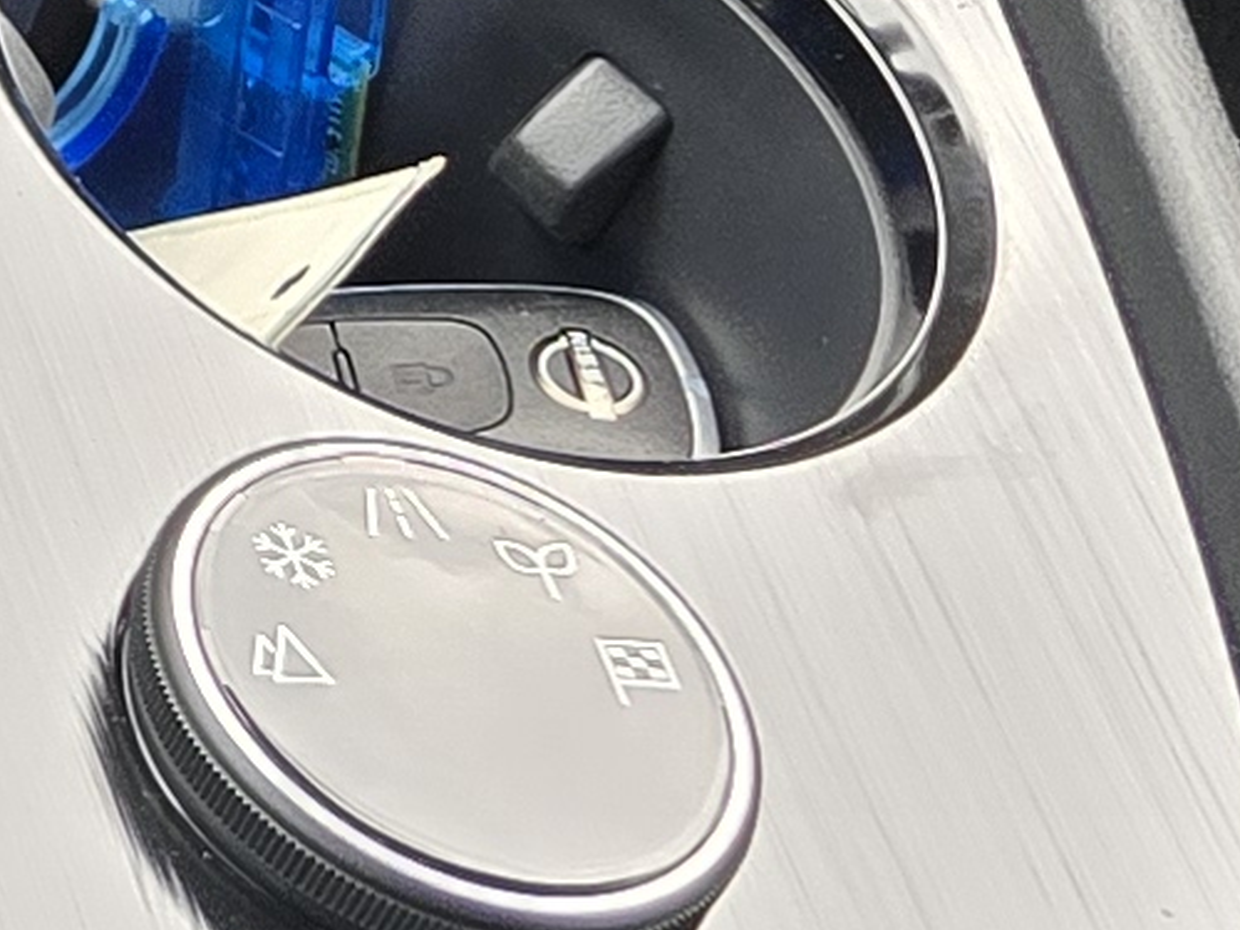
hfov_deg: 8.0
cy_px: -1277
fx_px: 6591
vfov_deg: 7.5
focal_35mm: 184
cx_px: -3266
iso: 80
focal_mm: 6.3
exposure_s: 1/180
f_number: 1.7
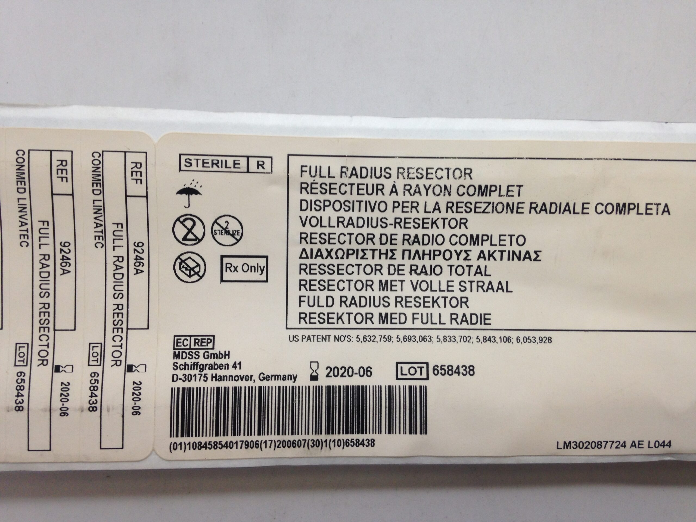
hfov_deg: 55.4
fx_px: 664
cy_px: 261
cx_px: 348
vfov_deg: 42.9
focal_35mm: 33
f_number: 2.4
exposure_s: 1/60
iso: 64
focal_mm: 4.12
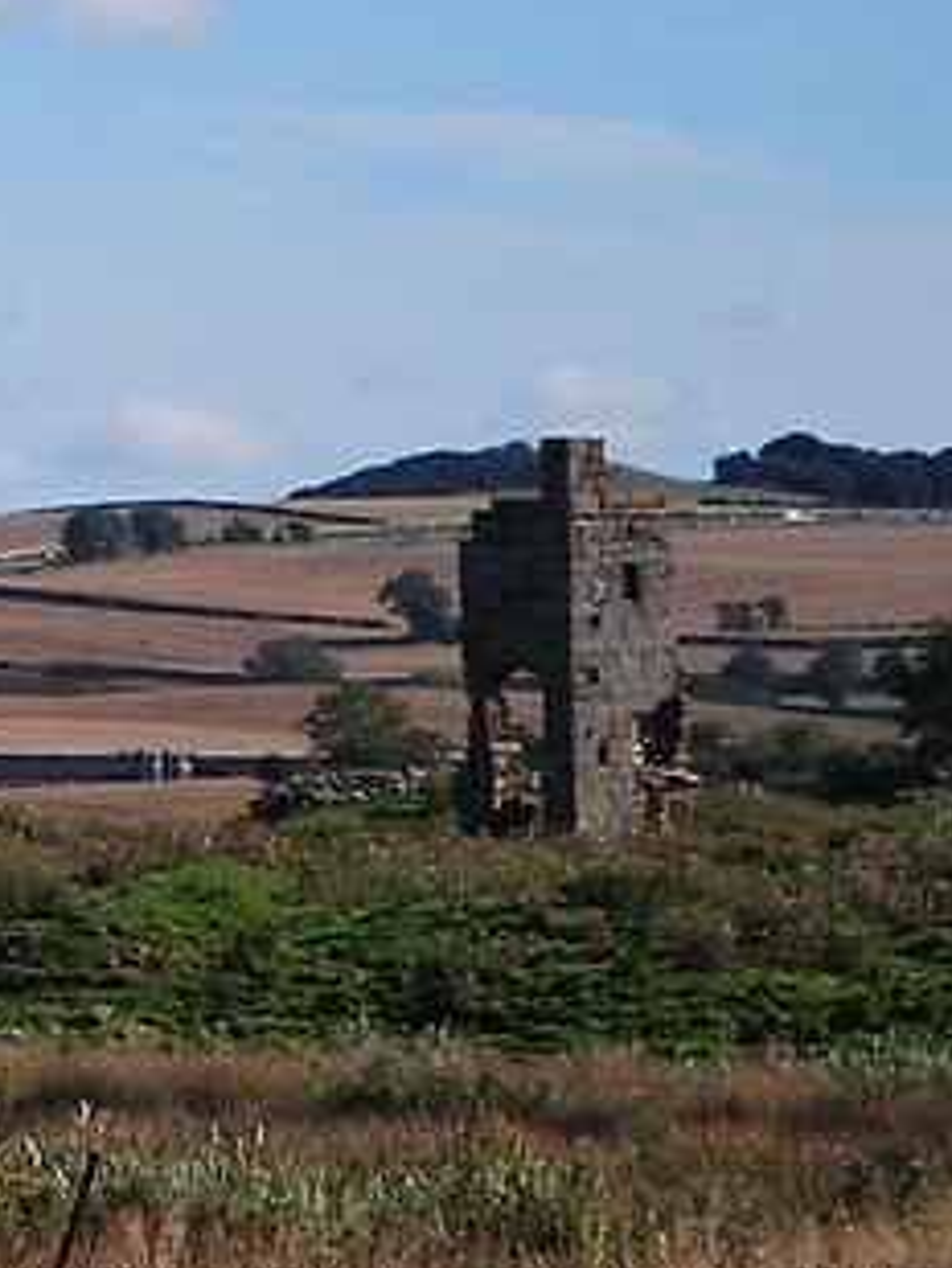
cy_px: 293
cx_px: -550
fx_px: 14373
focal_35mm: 392
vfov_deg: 5.0
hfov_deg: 3.8
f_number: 6.3
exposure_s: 1/640
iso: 100
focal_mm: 105
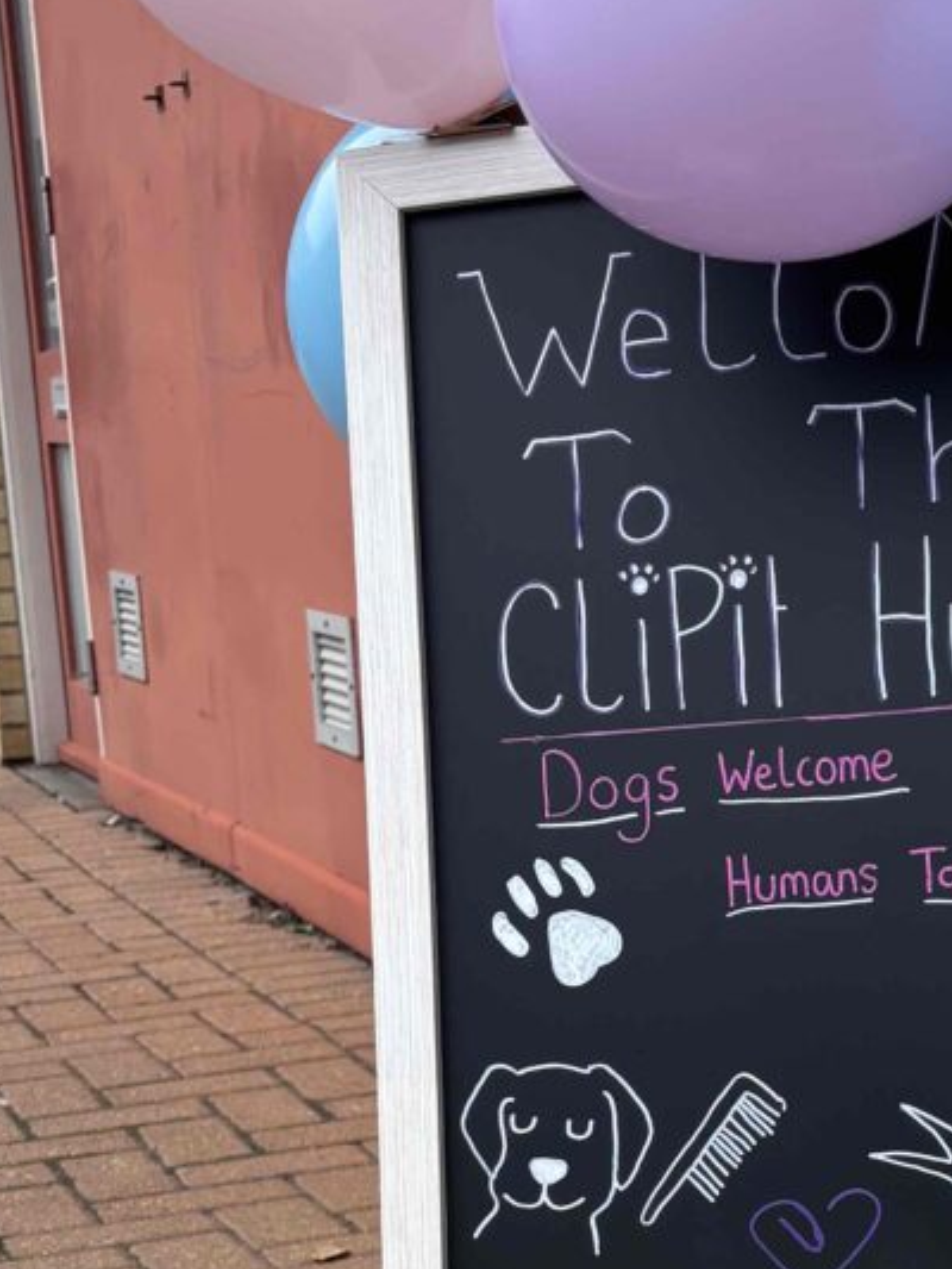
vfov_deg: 24.4
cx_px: 840
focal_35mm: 78
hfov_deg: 18.6
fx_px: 2859
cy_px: 1088
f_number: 1.6
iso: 40
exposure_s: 1/216
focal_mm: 5.96
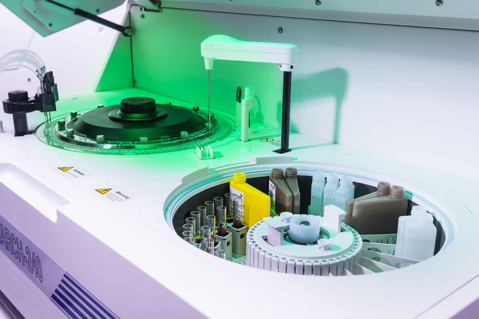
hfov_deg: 46.4
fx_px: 559
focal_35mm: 42
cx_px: 240
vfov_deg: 31.9
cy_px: 160
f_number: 8
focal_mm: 42
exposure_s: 1/125
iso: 100
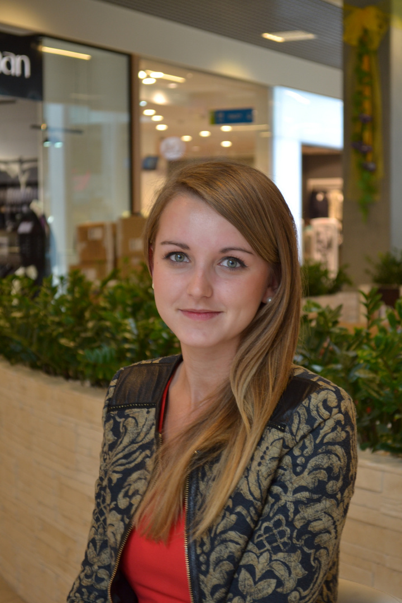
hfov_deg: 18.2
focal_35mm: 75
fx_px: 1256
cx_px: 201
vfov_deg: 27.0
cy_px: 302
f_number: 5.6
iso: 400
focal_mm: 50
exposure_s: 1/25
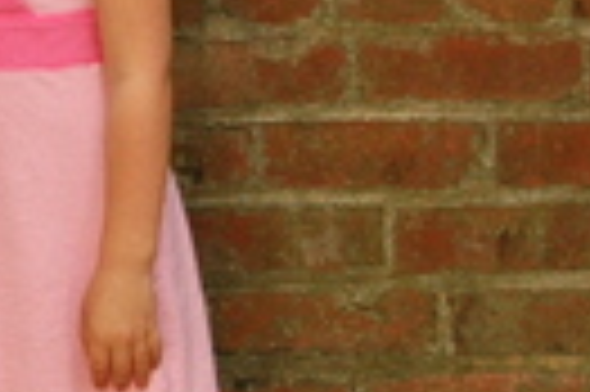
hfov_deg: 8.4
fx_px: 3928
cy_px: -79
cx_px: -329
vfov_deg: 5.7
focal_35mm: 240
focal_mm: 30
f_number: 5.6
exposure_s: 1/125
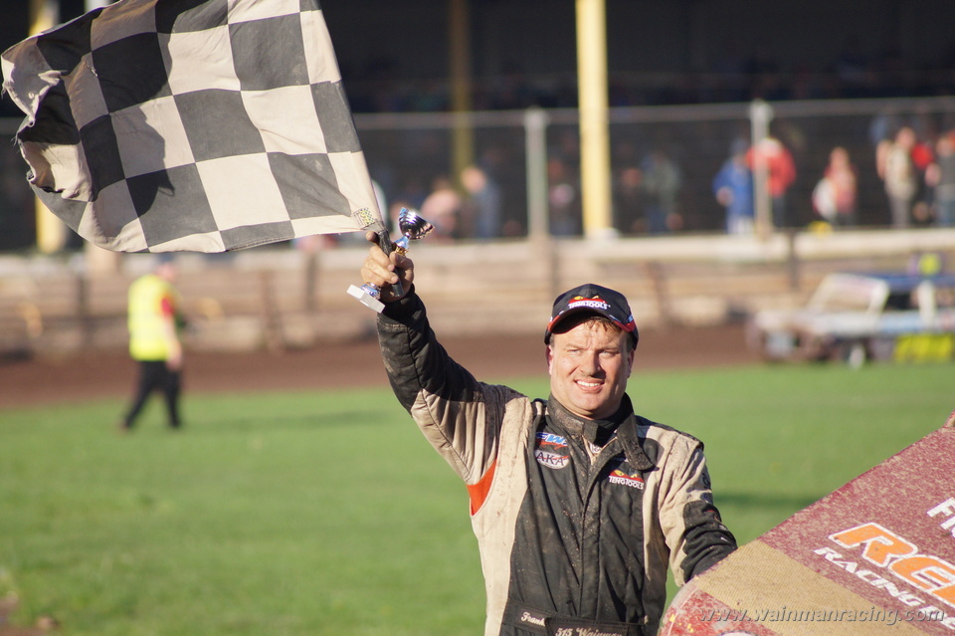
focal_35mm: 420
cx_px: 478
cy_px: 318
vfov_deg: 3.3
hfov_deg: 4.9
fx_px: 11135
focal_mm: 280
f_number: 5.6
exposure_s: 1/2000
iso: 800
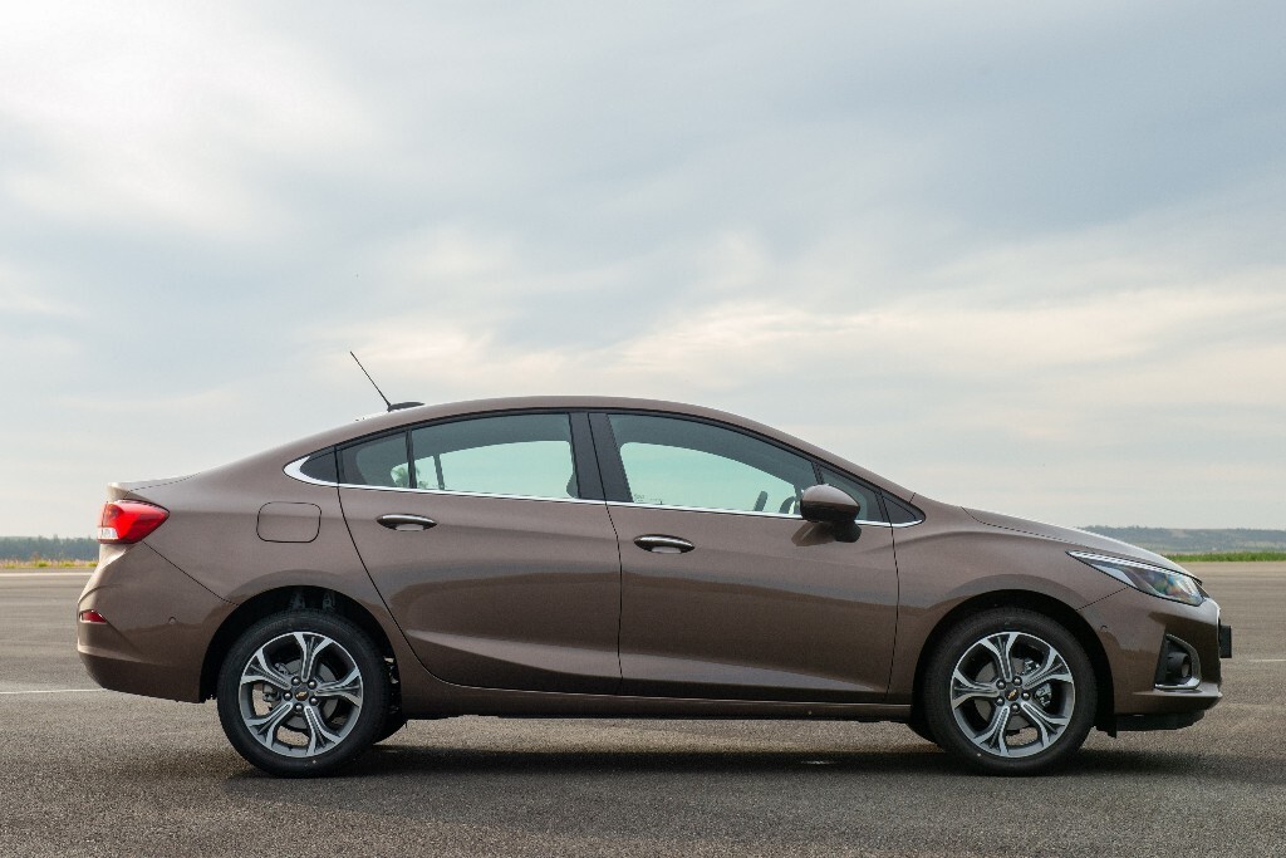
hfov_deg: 32.4
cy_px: 429
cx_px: 643
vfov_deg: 21.9
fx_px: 2215
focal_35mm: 62
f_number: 10
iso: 800
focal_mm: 62
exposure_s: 1/160
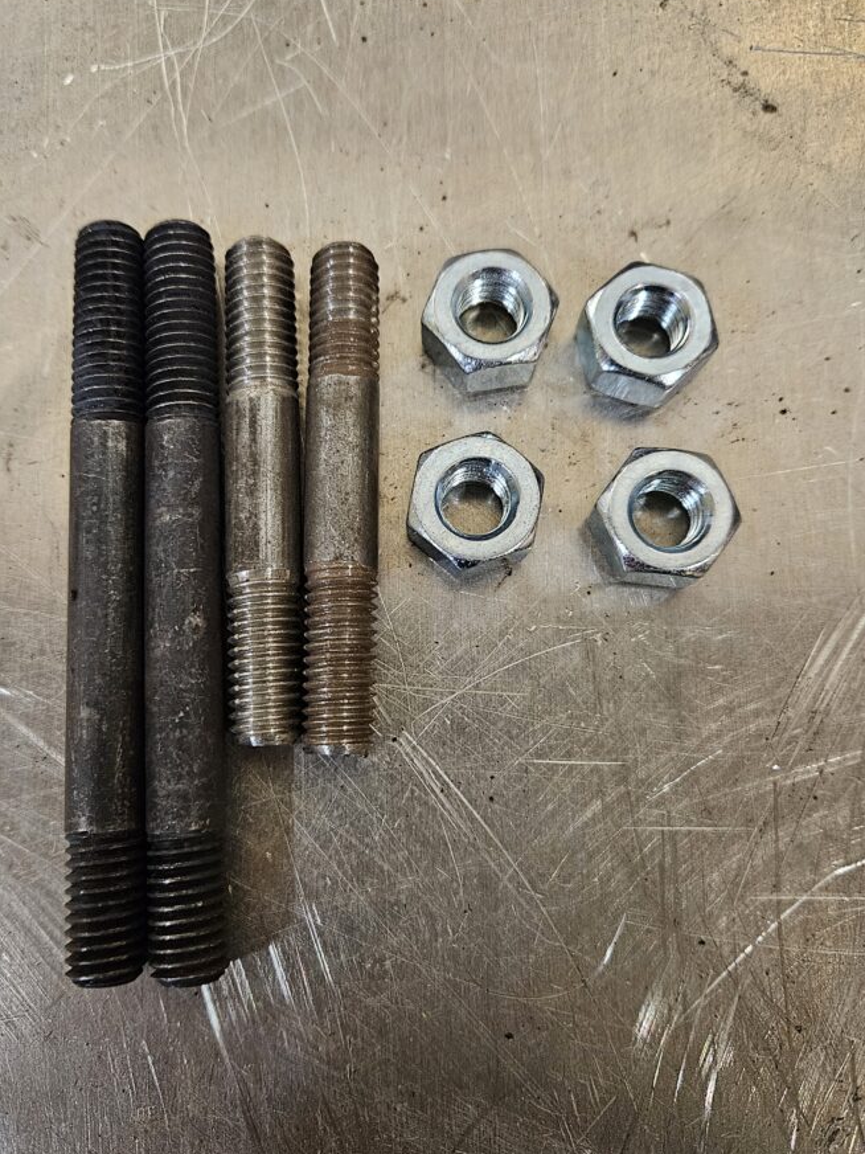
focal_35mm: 27
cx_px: 401
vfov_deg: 65.3
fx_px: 900
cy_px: 576
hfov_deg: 51.3
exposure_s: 1/60
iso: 500
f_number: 1.8
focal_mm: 5.4
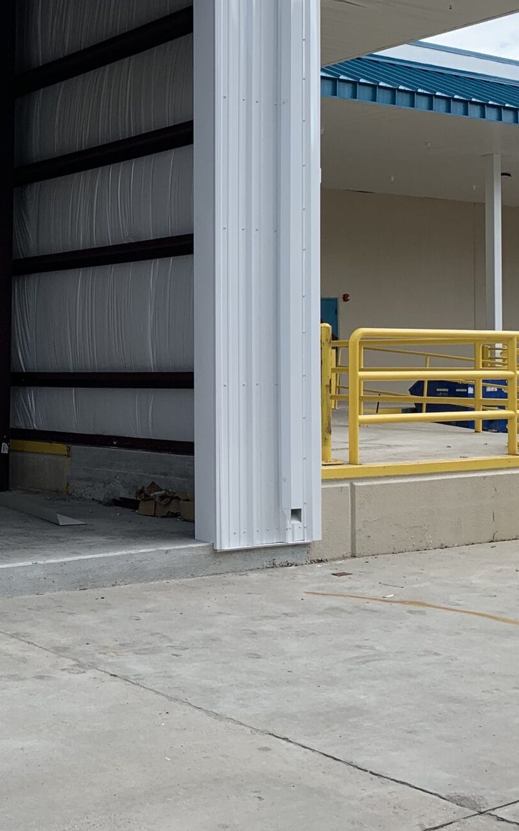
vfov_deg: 37.5
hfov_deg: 23.3
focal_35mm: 54
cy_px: 364
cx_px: 37
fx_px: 1222
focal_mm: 4.25
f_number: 1.8
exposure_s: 1/1065
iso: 25
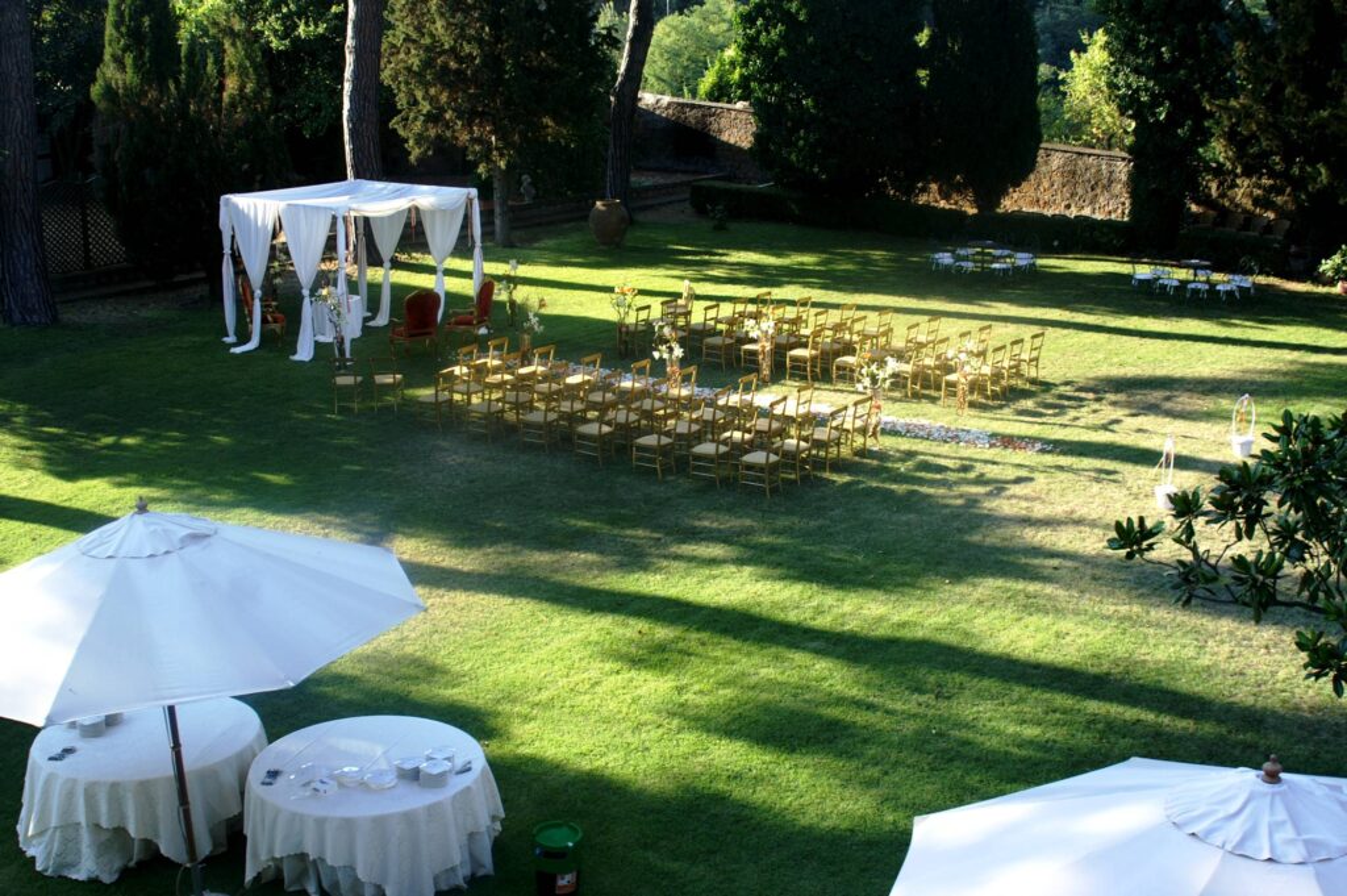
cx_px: 674
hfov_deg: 46.4
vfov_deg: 31.8
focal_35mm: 42
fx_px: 1570
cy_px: 448
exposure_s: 1/80
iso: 100
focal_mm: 28
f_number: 6.3
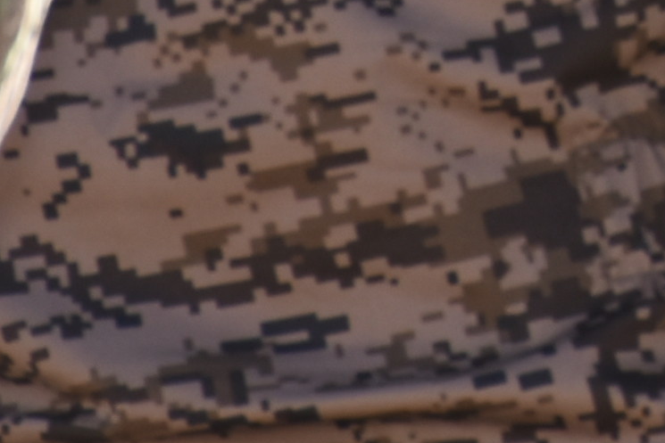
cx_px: 1507
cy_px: -828
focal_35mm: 905
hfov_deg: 2.3
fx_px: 16720
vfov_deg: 1.5
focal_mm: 100
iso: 200
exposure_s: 1/125
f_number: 11
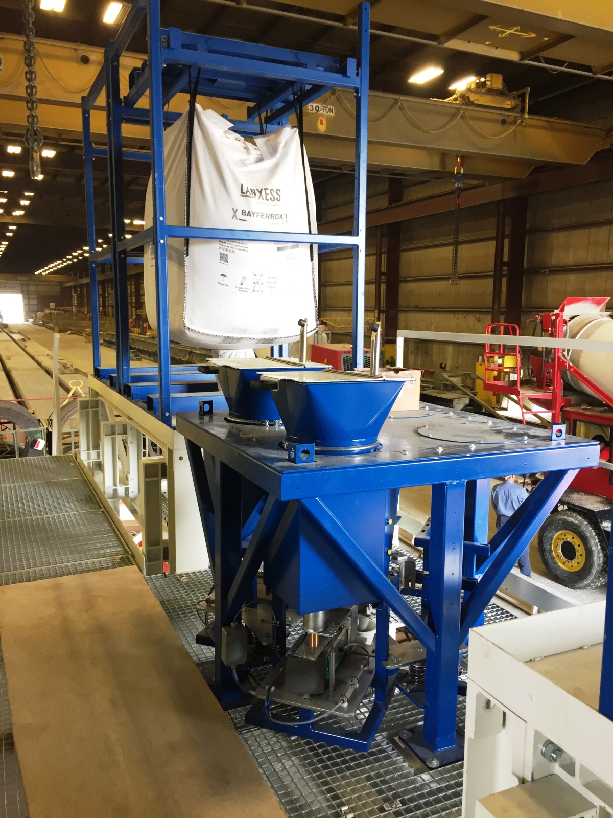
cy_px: 409
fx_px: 685
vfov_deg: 61.7
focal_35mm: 29
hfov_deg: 48.2
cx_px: 306
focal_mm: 4.15
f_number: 2.2
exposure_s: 1/30
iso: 64
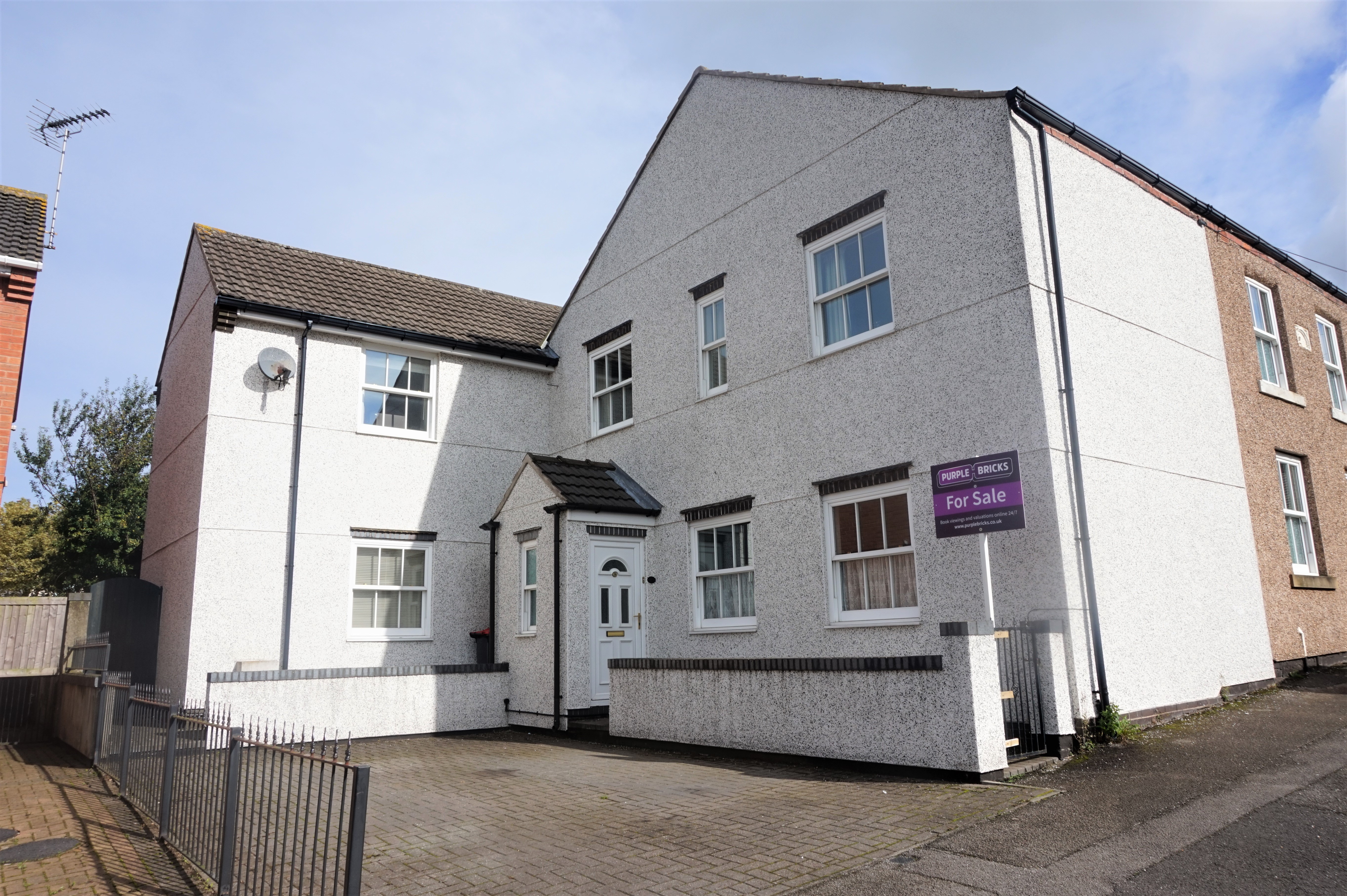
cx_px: 674
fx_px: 898
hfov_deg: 73.8
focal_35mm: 24
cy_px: 448
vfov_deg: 53.1
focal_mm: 16
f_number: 14
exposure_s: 1/125
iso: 100
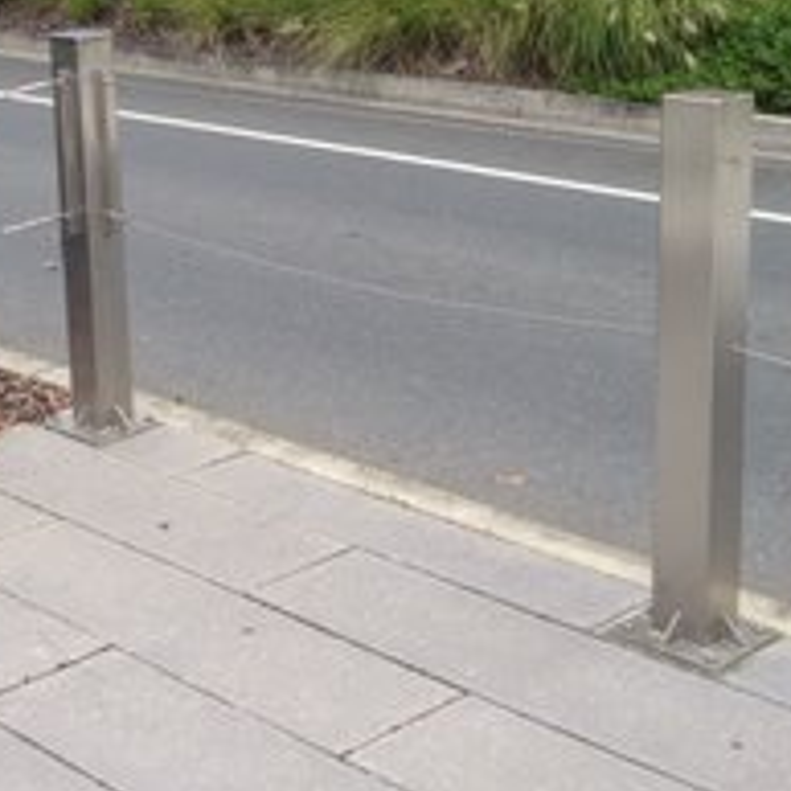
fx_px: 1991
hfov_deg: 21.9
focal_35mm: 77
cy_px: 156
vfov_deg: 22.2
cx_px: 70
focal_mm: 4.28
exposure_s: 1/665
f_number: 2.4
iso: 64
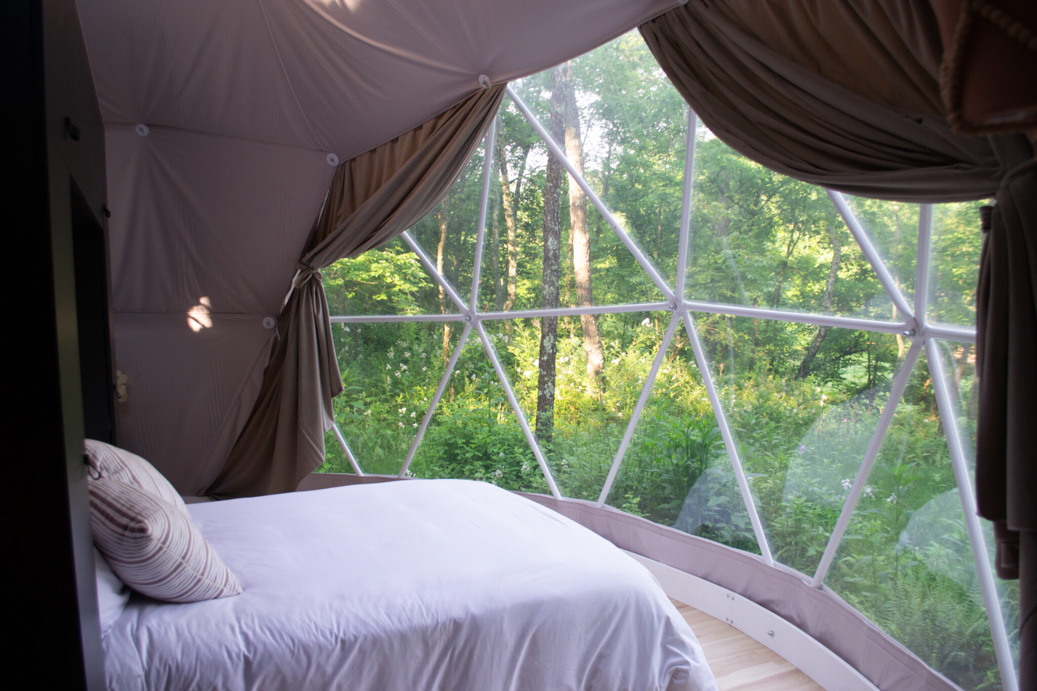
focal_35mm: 27
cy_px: 346
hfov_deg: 67.4
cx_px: 518
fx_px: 778
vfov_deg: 47.9
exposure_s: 1/100
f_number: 5
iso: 400
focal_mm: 18
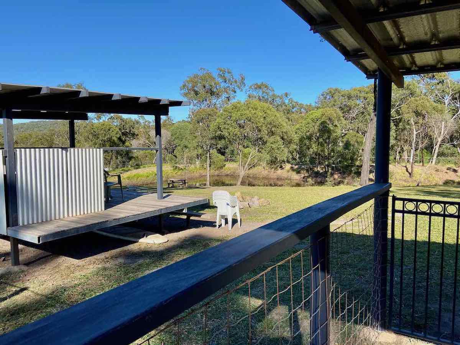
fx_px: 346
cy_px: 172
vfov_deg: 53.1
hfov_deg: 67.3
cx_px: 230
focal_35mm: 26
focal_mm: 4.25
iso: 32
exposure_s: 1/1838
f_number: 1.8
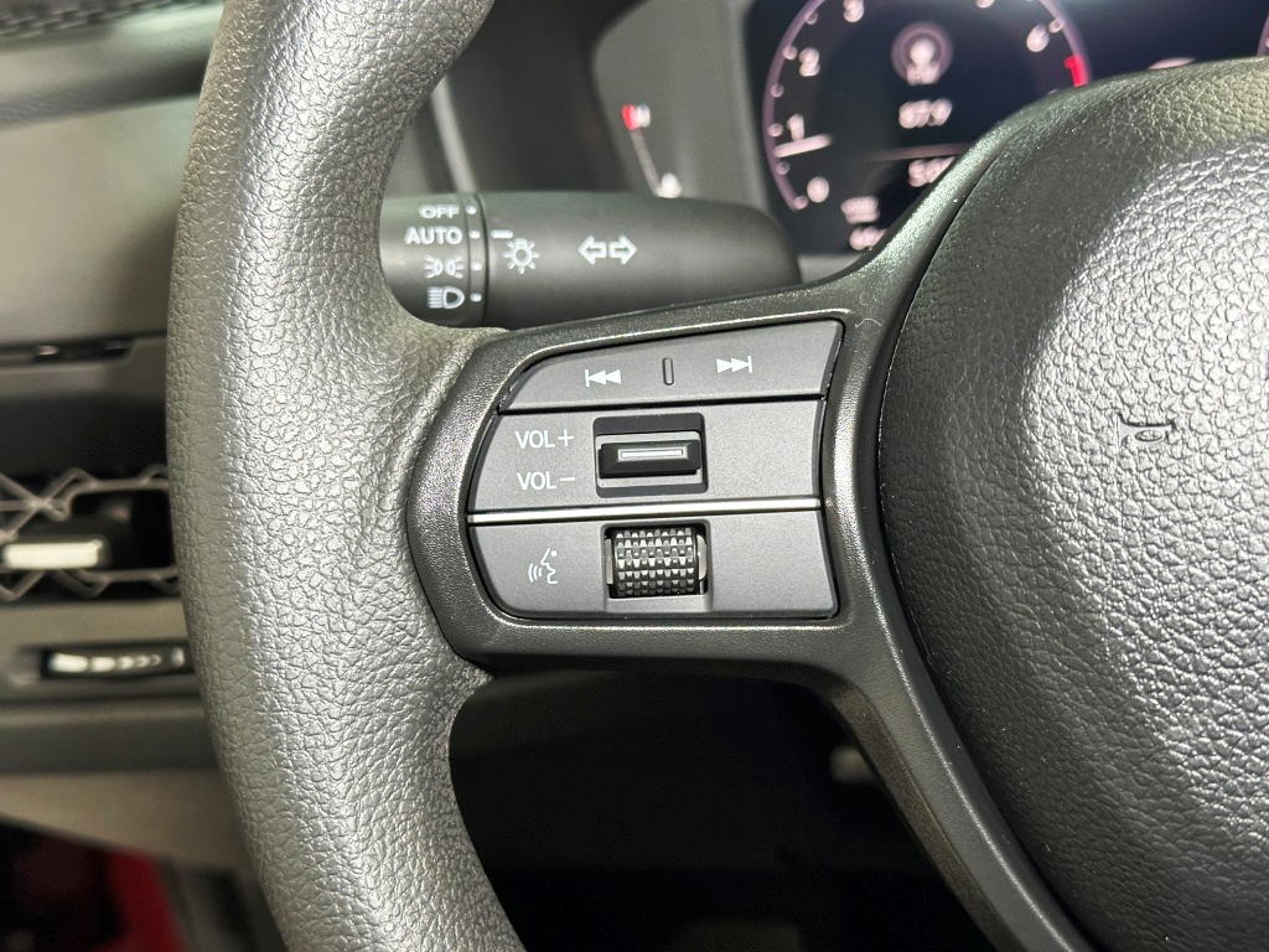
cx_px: 634
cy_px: 476
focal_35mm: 48
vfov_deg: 30.3
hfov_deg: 39.7
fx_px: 1760
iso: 400
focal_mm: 6.86
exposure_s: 1/40
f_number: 1.78
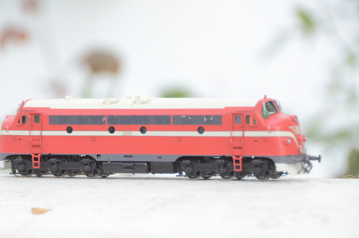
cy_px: 135
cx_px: 158
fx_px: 2305
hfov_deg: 8.9
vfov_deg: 5.9
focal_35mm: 232
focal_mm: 135
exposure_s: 1/320
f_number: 5.6
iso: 1600
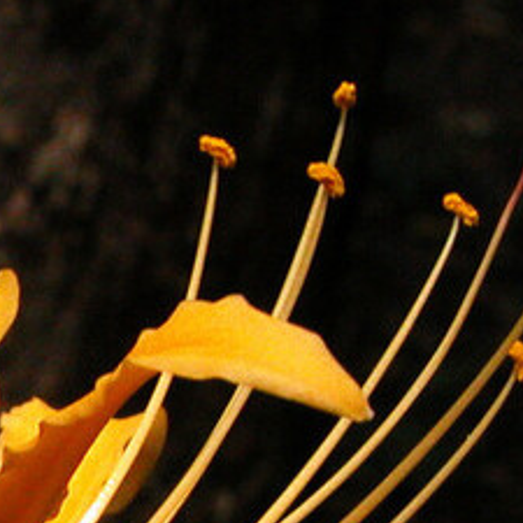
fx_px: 4906
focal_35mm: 287
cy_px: 841
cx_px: -718
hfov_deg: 5.9
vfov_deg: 6.0
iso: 200
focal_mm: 15.7
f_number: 6.4
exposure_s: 1/113
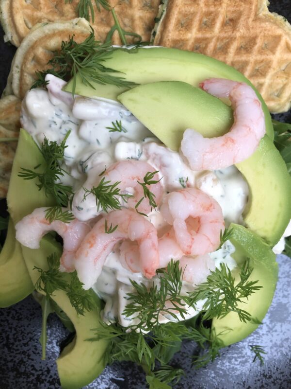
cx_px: 146
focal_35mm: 28
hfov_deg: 49.7
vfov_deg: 63.4
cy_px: 194
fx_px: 314
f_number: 1.8
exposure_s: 1/33
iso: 25
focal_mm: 4
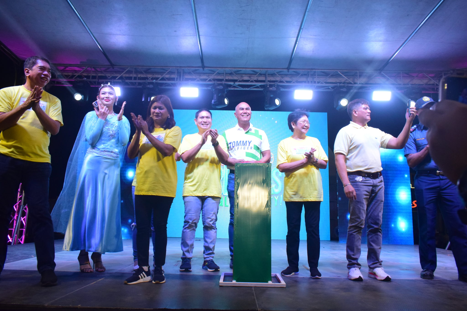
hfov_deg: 67.4
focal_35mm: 27
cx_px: 234
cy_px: 156
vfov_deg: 47.9
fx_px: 350
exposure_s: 1/250
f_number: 8
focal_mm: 18
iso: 2500
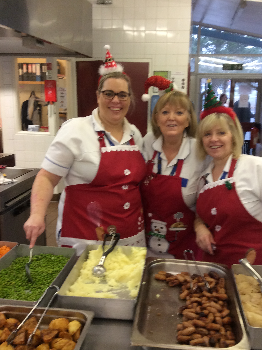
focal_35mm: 37
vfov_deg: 50.2
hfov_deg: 38.5
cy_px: 171
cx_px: 148
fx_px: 374
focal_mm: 3.3
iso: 100
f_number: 2.4
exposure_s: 1/25
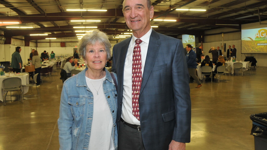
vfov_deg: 36.6
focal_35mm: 32
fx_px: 227
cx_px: 134
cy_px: 66
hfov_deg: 61.0
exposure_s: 1/125
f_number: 4.5
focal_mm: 20
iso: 800
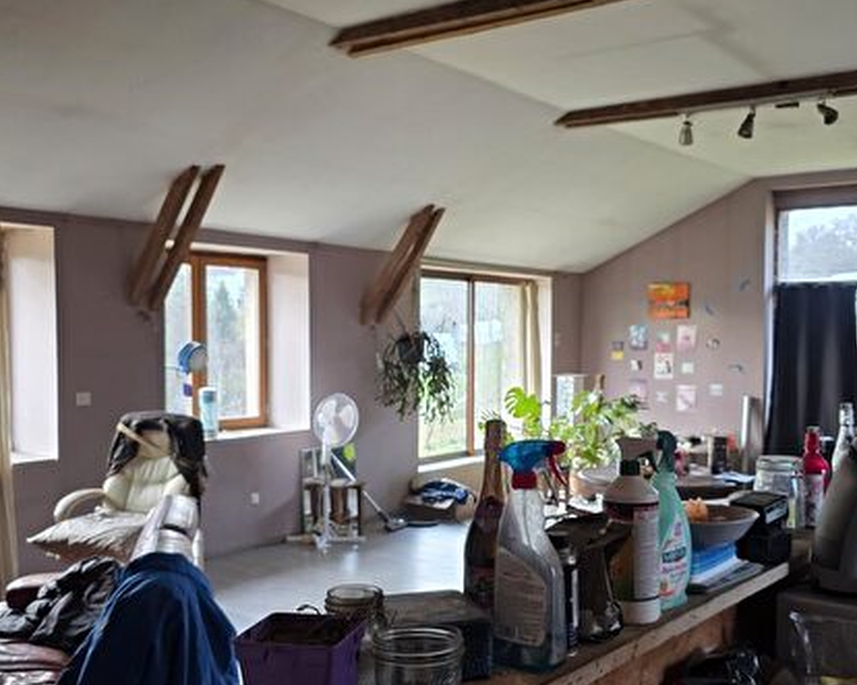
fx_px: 964
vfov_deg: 39.0
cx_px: 486
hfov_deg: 47.8
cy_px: 405
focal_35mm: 38
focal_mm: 6.3
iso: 200
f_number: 1.7
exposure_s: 1/100
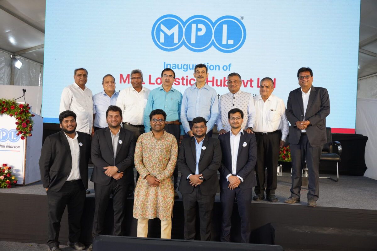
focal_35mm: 36
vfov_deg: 36.6
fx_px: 380
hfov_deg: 52.8
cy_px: 126
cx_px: 188
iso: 1250
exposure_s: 1/250
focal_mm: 36.3
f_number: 5
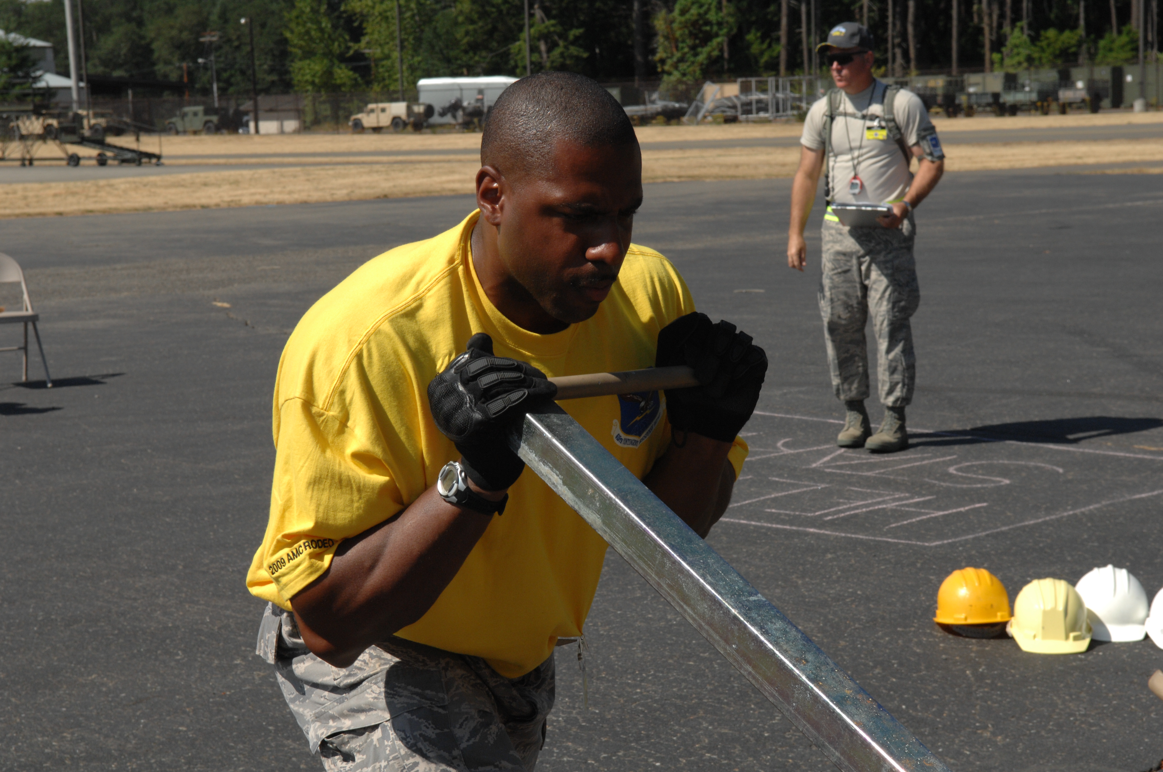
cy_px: 386
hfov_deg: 27.0
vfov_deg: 18.1
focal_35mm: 75
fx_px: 2420
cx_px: 582
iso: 320
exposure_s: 1/500
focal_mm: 50
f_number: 11
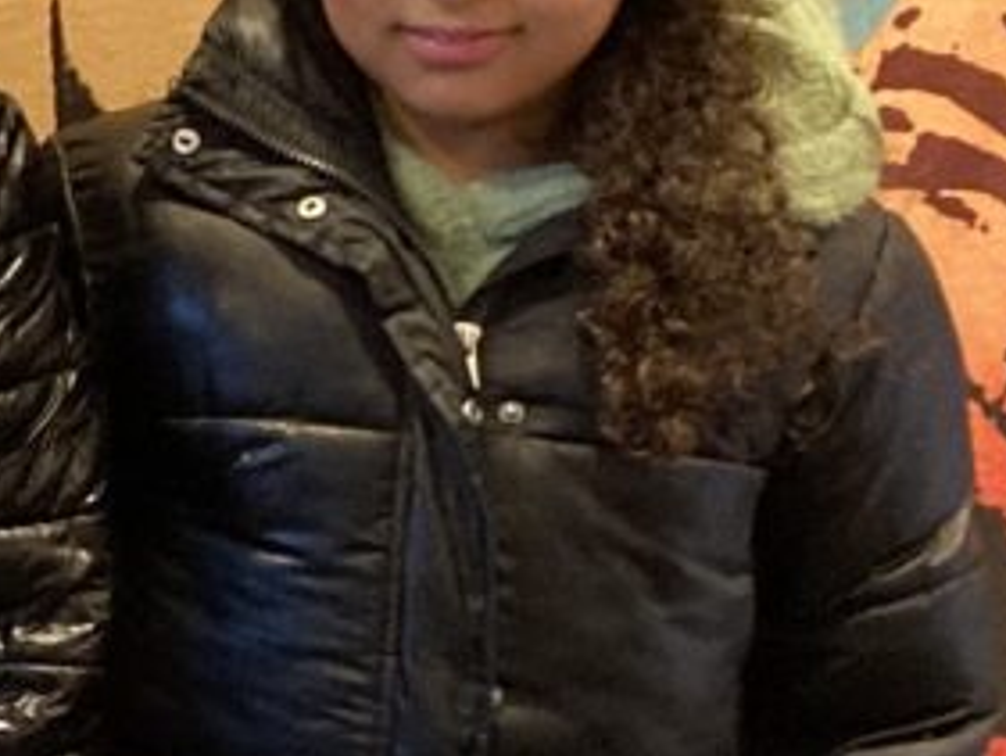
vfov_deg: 9.7
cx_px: -1088
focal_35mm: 153
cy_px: 681
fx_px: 4448
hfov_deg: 11.5
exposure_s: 1/25
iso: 400
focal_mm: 3.99
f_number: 1.8
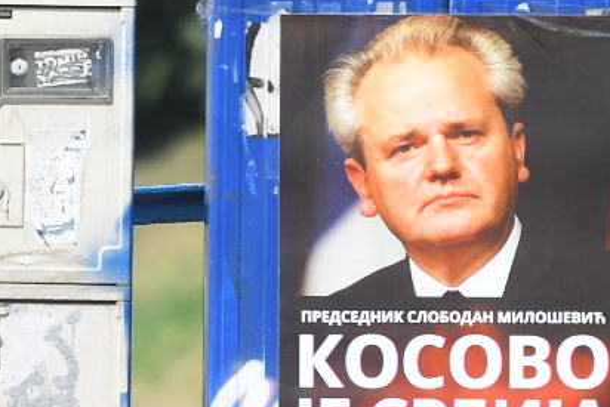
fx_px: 13322
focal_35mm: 786
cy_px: 318
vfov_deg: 1.8
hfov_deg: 2.6
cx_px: -59
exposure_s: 1/1250
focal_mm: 200
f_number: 4
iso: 200
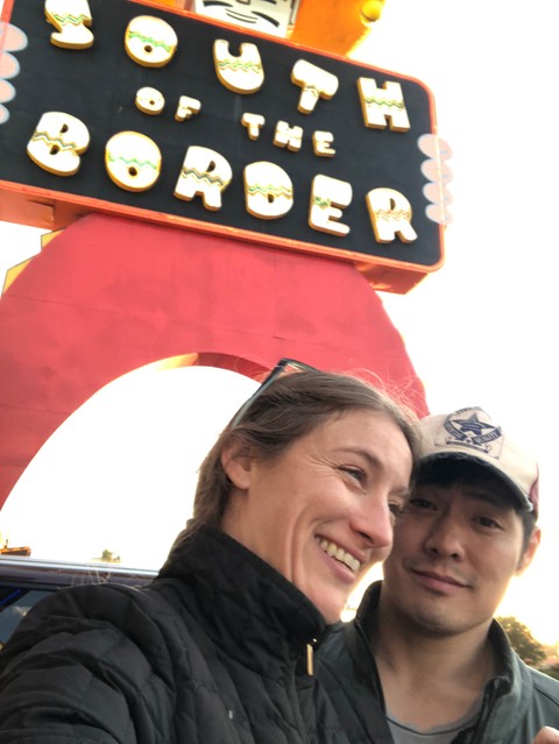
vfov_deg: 56.8
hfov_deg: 44.2
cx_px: 280
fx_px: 688
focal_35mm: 32
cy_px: 372
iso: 80
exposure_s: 1/120
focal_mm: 2.87
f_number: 2.2
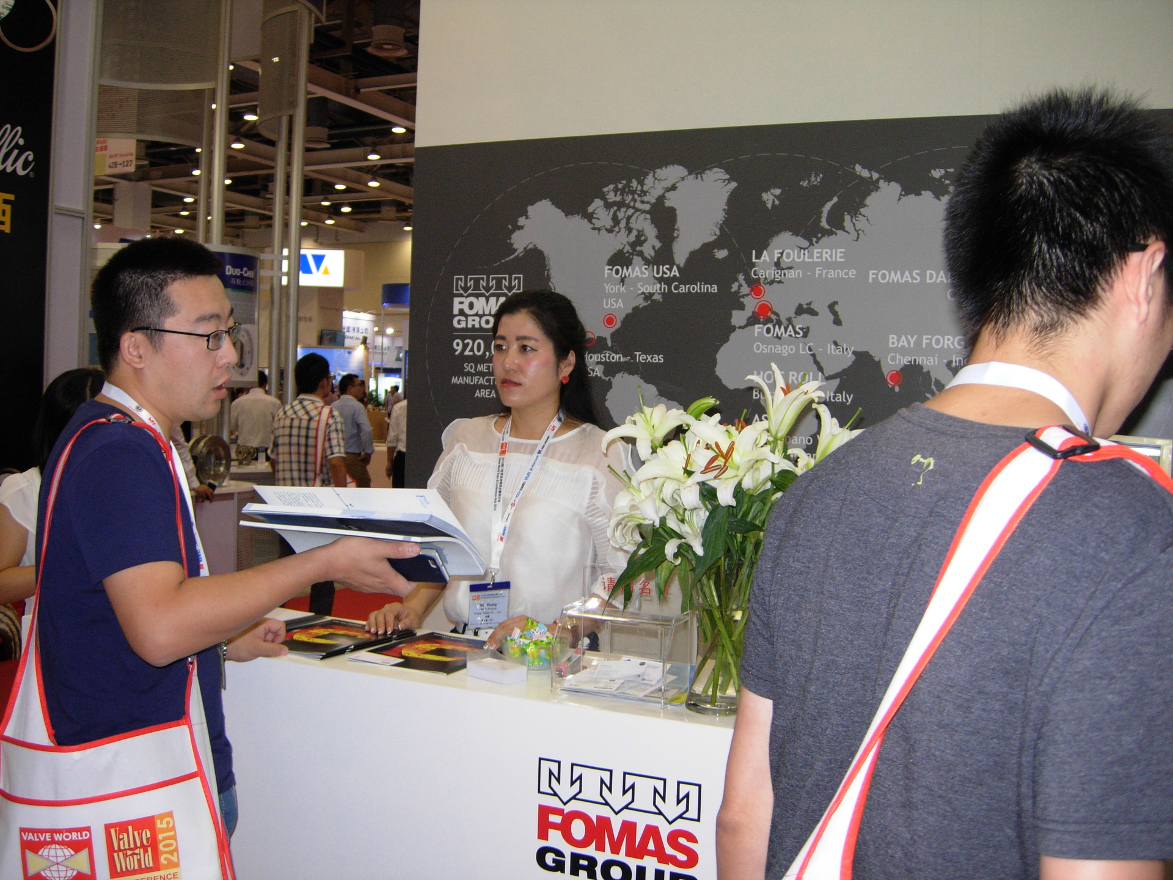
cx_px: 586
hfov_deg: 51.4
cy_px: 440
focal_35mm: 36
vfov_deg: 39.7
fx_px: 1220
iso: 105
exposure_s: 1/95.8
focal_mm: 7.5
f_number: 2.7
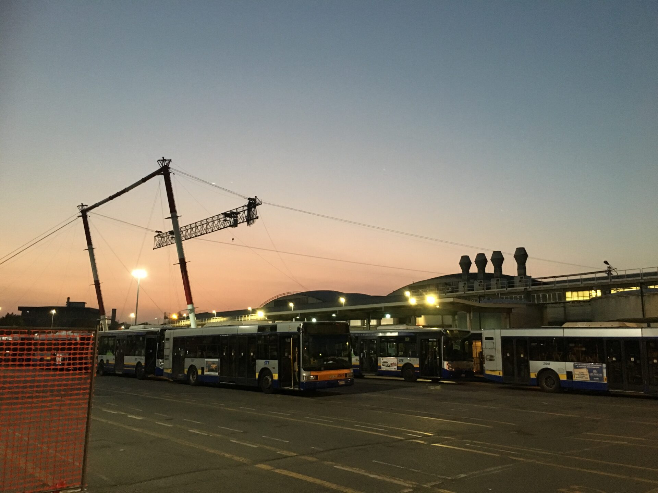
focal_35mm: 29
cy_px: 246
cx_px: 329
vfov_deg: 48.2
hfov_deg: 61.7
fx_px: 551
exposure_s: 1/17
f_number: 2.2
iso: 250
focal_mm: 4.15
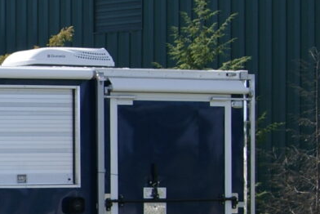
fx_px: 1672
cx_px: -316
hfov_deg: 10.1
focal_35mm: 188
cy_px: 223
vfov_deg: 7.3
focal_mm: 24
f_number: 5.6
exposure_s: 1/400
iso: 100
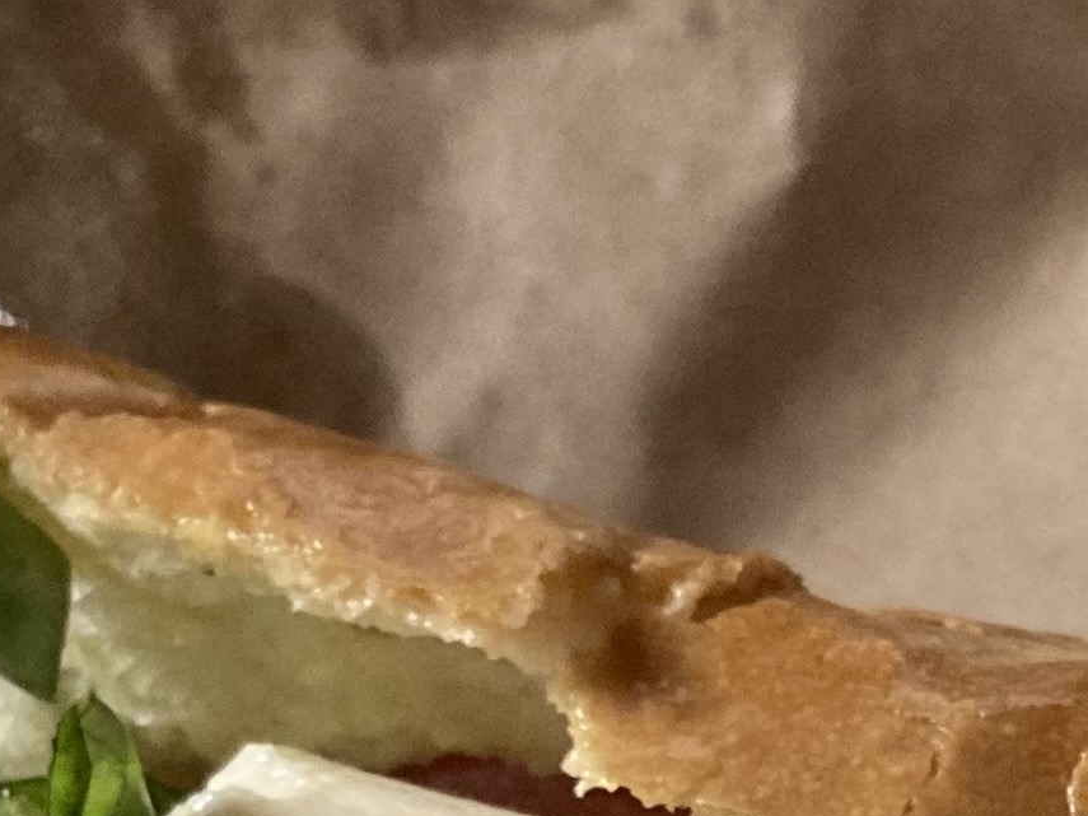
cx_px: 599
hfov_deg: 14.9
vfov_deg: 10.3
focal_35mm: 132
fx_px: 4148
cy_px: 1678
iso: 400
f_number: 1.8
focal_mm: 3.99
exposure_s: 1/30
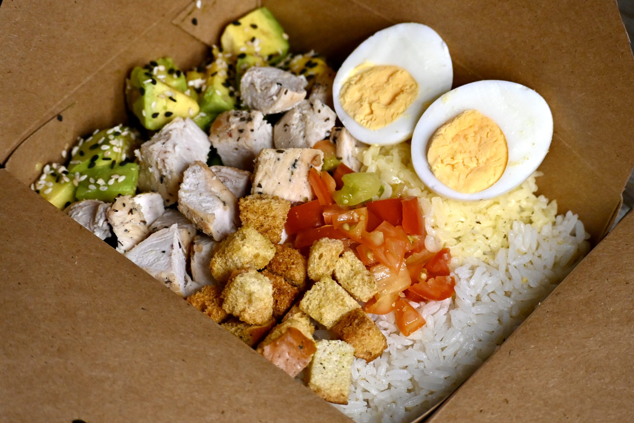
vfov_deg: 13.2
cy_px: 212
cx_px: 317
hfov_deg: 19.7
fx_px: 1823
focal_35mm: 104
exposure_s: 1/125
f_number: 4.8
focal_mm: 69
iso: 2200
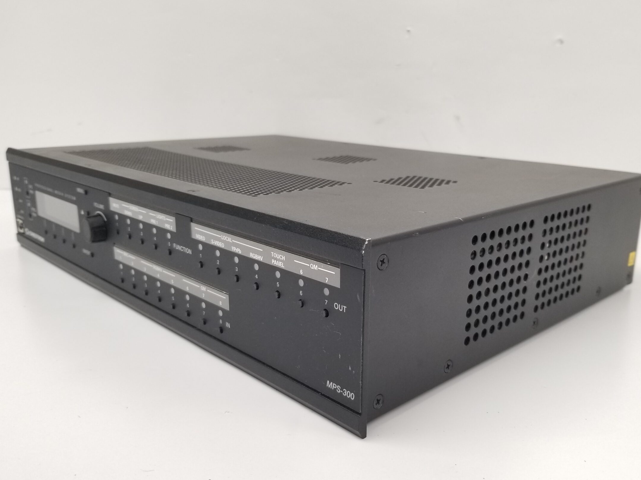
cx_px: 343
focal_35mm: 31
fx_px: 574
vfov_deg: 45.4
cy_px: 237
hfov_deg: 58.3
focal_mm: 4.25
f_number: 1.7
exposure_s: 1/120
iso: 100
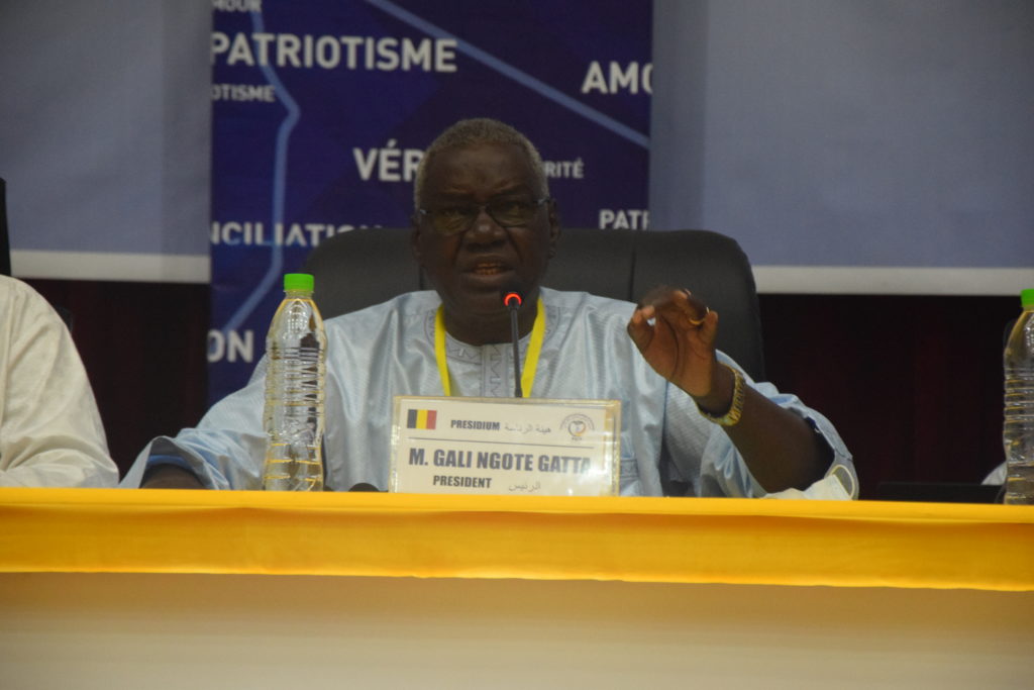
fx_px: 4524
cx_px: 517
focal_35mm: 158
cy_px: 345
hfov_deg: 13.0
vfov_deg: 8.7
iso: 3600
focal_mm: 105
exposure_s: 1/125
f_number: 5.6
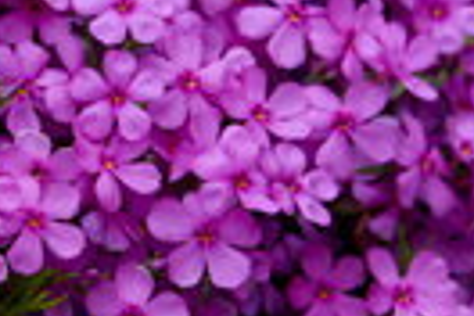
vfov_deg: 3.0
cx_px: -327
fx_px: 5977
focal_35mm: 454
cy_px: 7
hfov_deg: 4.5
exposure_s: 1/500
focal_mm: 120
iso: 200
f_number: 5.6
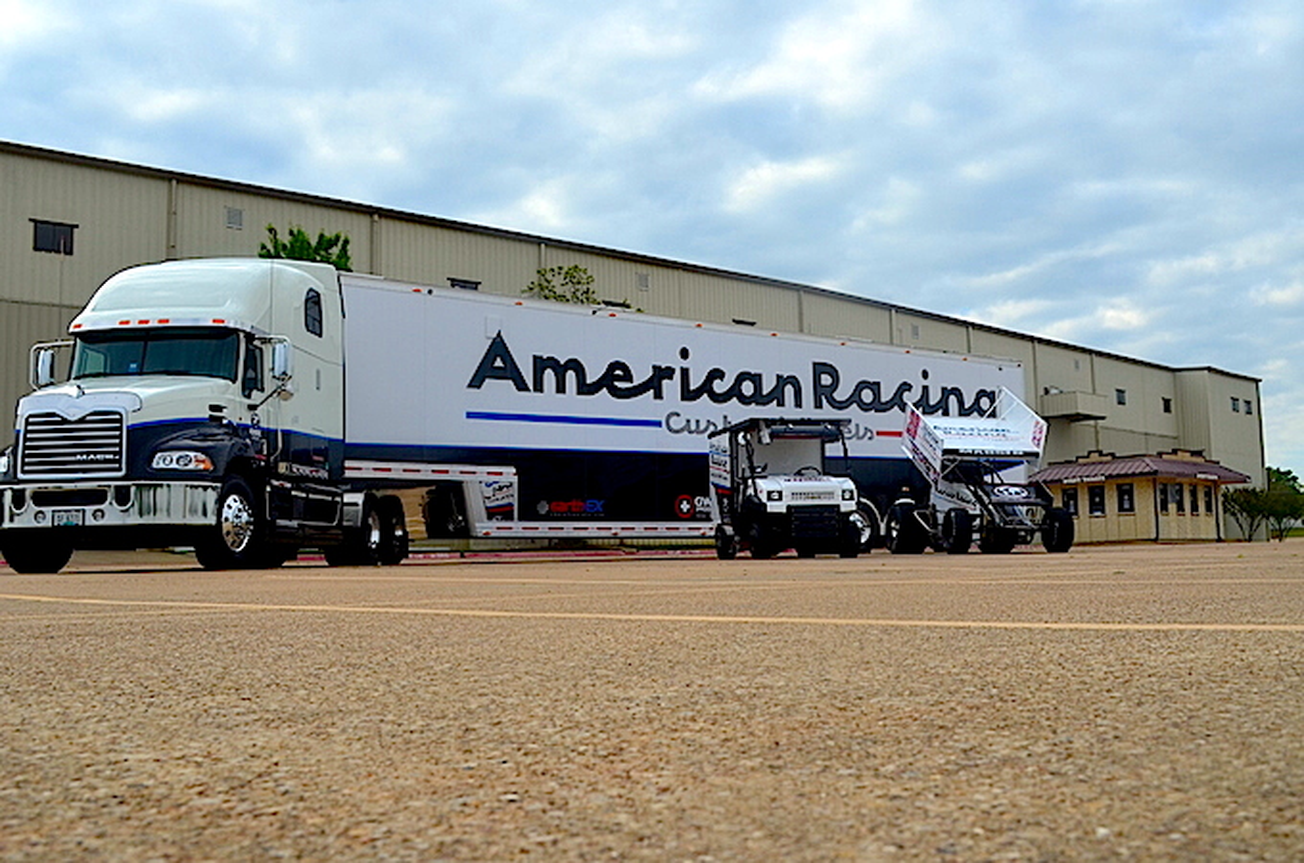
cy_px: 432
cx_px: 652
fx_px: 1301
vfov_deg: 36.7
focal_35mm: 36
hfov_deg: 53.2
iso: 200
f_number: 11
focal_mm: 24
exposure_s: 1/400
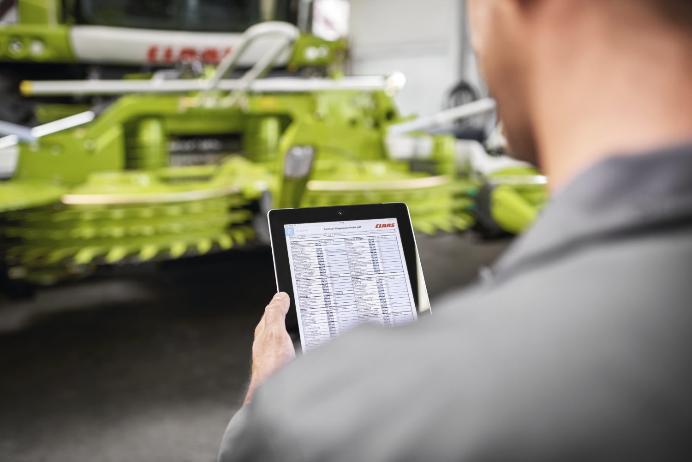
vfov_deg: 37.9
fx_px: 673
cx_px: 346
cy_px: 231
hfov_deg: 54.4
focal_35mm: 35
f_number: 2.5
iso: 400
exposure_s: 1/125
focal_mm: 35
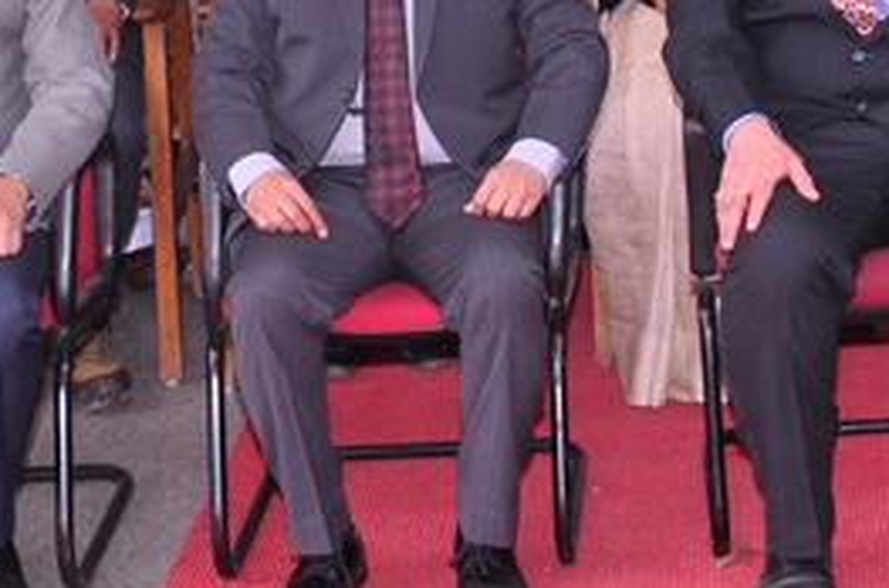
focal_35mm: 117
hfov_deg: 17.3
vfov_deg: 11.2
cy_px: -284
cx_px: 788
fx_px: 2882
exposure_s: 1/160
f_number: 6.3
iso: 400
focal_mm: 20
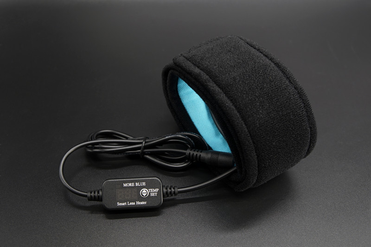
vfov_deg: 32.6
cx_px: 186
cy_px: 124
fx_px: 422
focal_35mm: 41
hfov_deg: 47.4
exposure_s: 1/60
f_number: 8
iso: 250
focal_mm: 41
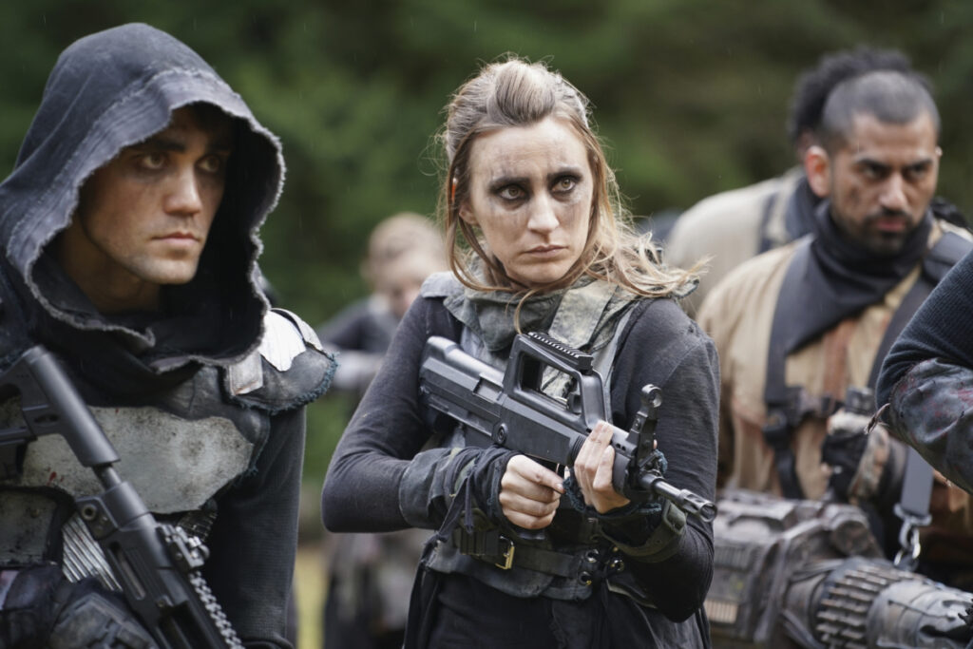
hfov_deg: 10.3
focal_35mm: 200
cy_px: 324
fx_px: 5406
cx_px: 486
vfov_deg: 6.9
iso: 640
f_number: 4.5
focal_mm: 200
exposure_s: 1/200
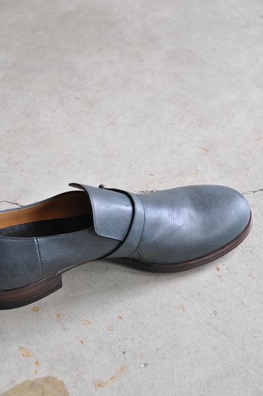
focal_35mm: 75
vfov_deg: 27.0
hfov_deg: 18.1
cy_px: 198
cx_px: 132
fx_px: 824
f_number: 6.3
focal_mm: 50
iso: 400
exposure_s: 1/15
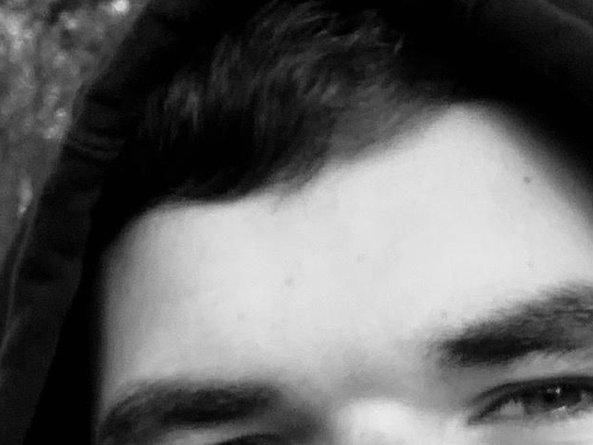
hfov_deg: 12.4
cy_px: 707
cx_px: -42
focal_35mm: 157
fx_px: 2690
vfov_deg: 9.2
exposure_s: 1/121
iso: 32
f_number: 2.2
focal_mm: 2.87
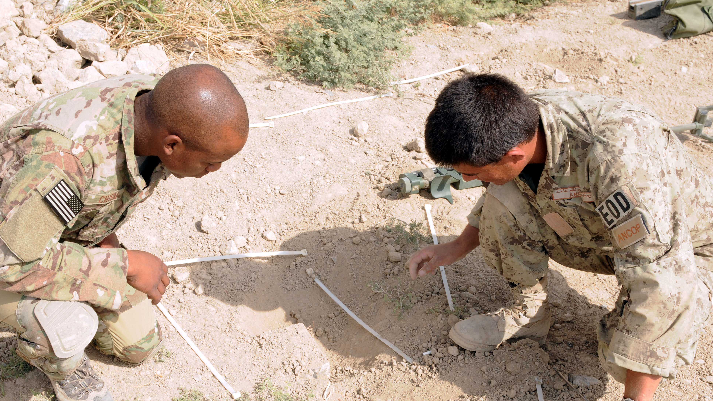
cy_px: 259
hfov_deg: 38.7
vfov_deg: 22.3
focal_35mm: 54
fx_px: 1013
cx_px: 324
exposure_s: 1/320
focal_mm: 31
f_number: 9
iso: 250
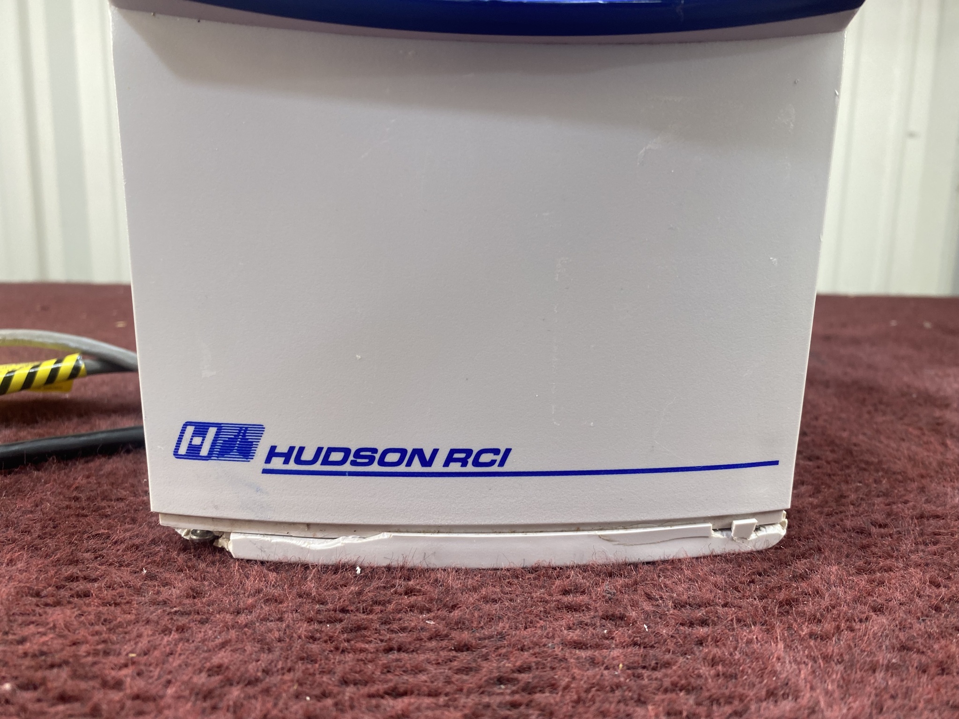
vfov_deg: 53.1
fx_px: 720
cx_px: 480
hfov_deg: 67.3
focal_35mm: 26
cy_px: 360
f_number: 1.8
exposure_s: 1/60
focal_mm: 4.25
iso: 64
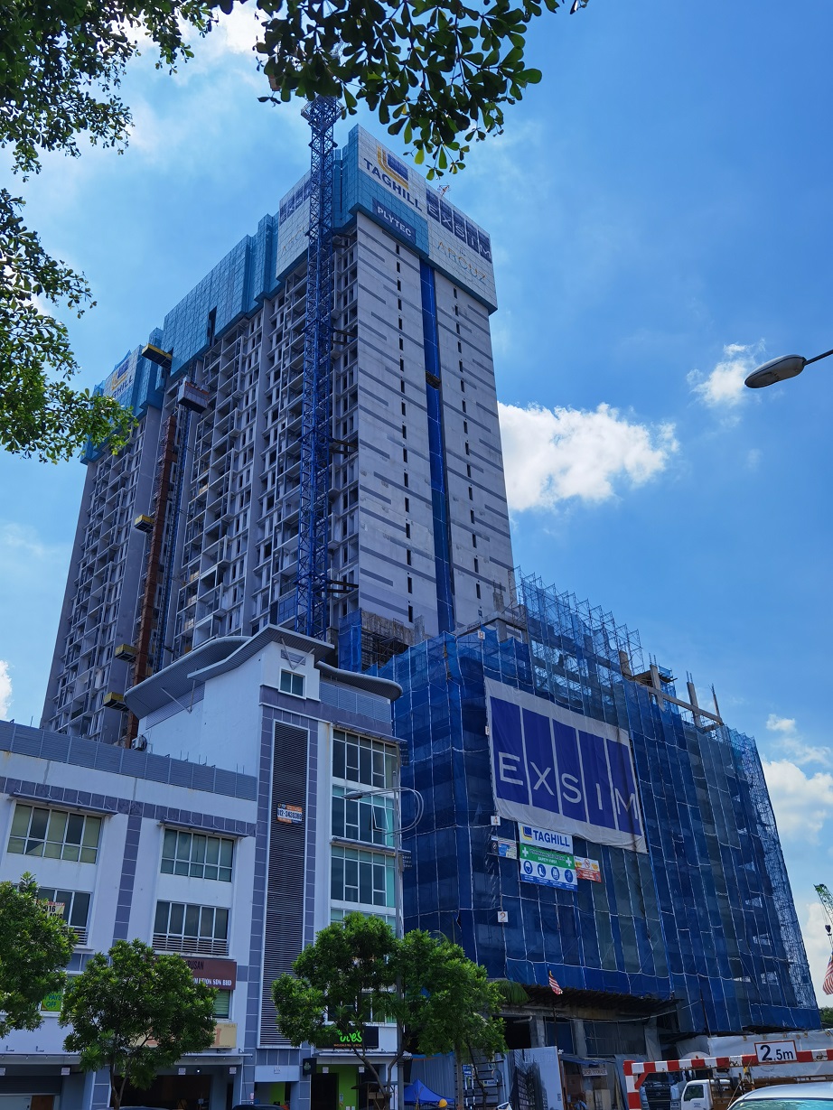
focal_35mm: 29
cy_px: 555
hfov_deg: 48.2
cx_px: 416
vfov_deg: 61.7
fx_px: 930
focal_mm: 6.71
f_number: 1.9
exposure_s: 1/9434
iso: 50
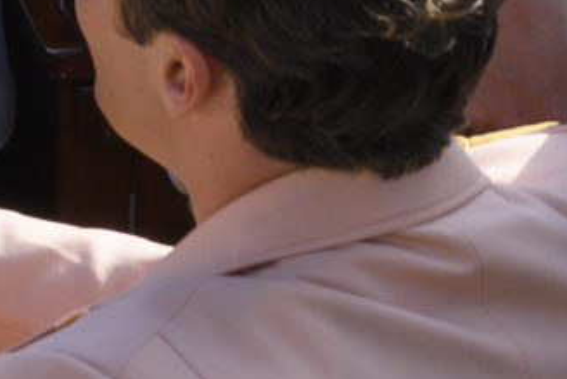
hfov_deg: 1.7
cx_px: -977
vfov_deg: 1.1
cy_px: -295
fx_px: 19065
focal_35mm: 1210
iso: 64
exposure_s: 1/200
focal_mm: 155
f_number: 8
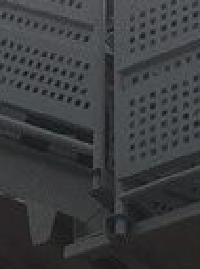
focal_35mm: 220
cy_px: 959
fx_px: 1703
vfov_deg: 7.3
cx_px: 621
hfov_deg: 6.2
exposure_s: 1/1326
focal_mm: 4.15
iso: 25
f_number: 2.2
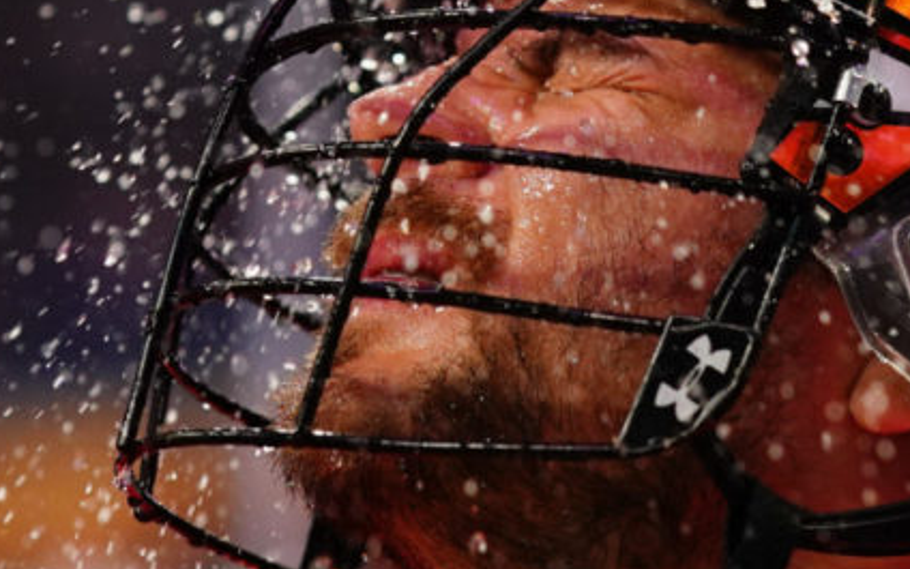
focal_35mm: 314
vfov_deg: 4.2
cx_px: 315
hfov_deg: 6.7
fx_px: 7787
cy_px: 110
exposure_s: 1/1000
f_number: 2
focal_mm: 85
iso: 2000
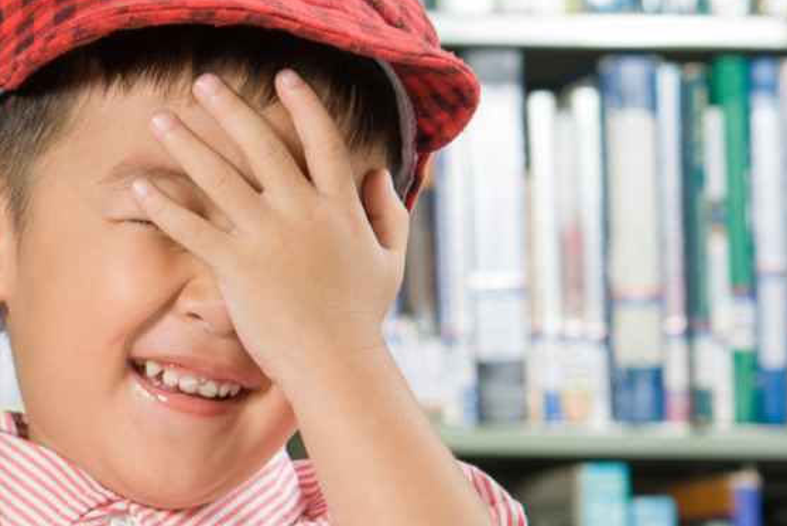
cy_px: 266
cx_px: -275
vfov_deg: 7.1
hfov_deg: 10.3
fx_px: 4243
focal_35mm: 194
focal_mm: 60
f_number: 6.3
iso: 400
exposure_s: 1/160
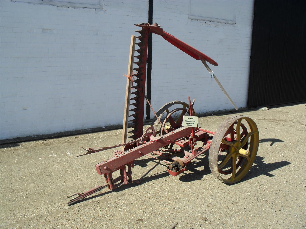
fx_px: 309
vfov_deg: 40.7
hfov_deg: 52.6
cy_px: 114
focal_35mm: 35
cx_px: 153
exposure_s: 1/180
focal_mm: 6.3
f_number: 8.4
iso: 100
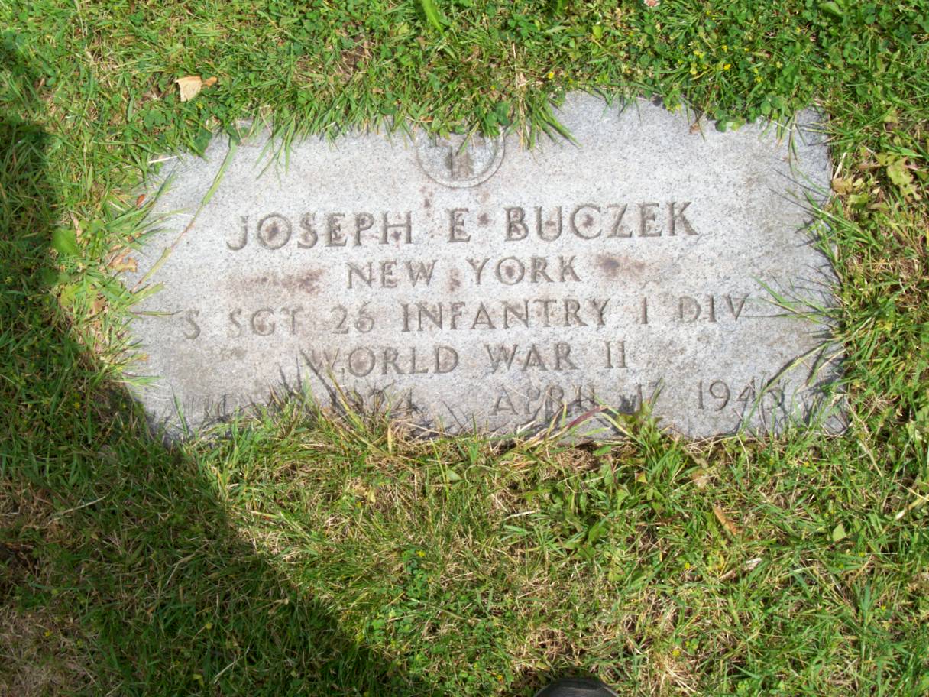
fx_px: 1744
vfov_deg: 22.6
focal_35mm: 65
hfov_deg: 29.8
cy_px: 348
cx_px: 464
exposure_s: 1/367
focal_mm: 10.8
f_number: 6.8
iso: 80
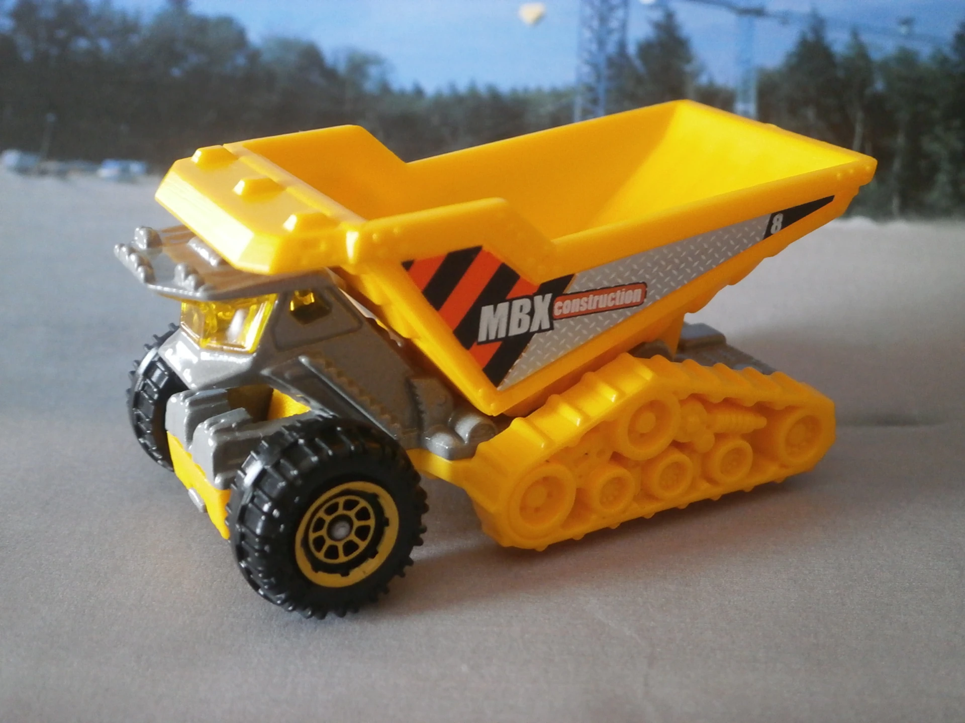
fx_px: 1310
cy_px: 362
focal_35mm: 47
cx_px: 482
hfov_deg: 40.4
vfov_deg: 30.9
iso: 400
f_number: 3.4
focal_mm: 8.3
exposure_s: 1/30
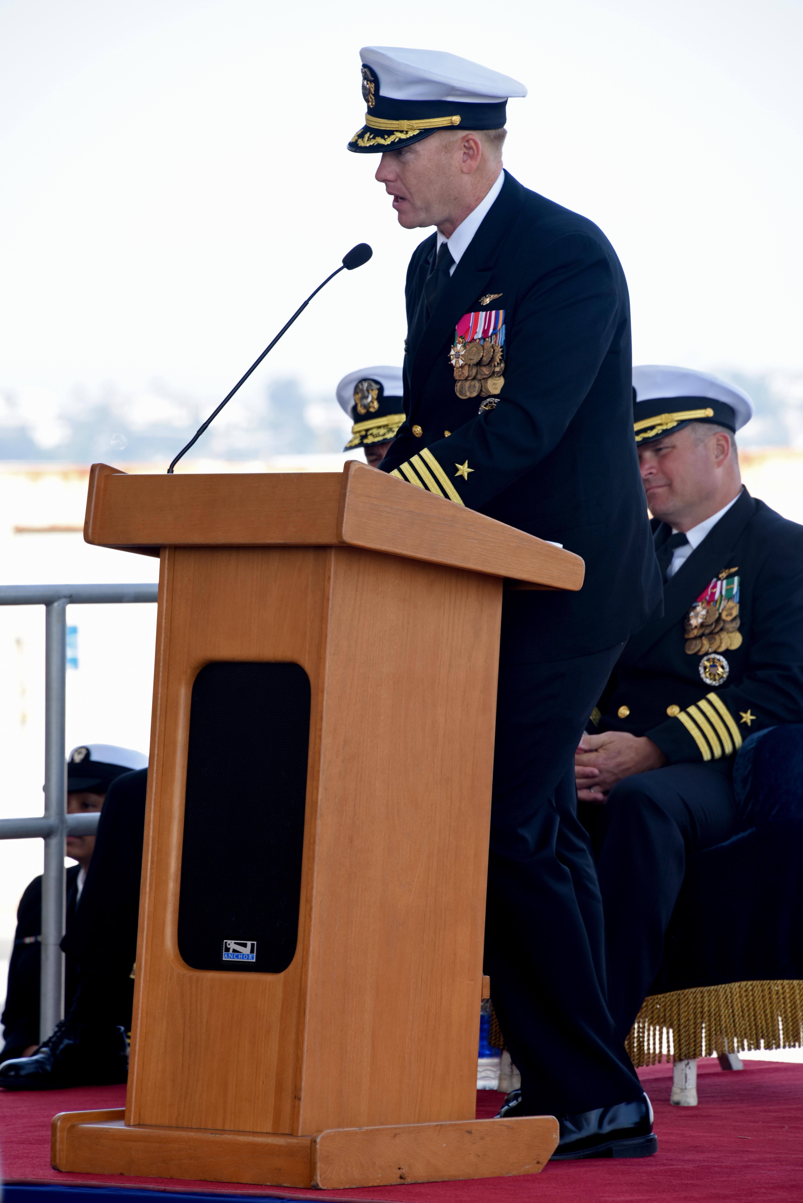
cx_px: 402
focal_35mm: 250
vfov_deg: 8.2
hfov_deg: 5.5
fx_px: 8358
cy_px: 602
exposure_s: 1/160
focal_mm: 250
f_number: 8
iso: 250
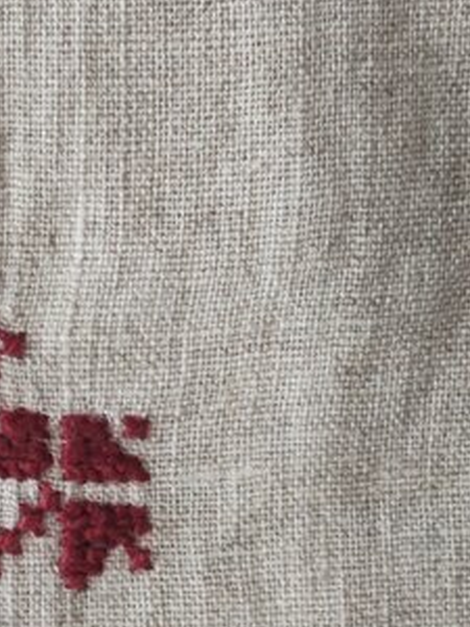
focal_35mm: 142
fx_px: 2571
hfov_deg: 10.3
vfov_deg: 13.9
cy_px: 411
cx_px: -117
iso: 1208
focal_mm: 7.1
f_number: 2
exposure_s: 1/50
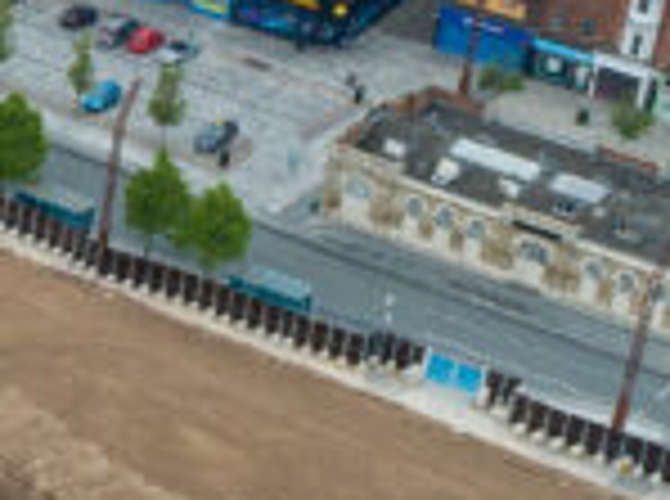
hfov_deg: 11.5
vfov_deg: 9.2
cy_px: 581
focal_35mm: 159
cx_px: -540
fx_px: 3070
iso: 200
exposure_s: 1/160
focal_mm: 8.8
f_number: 6.3
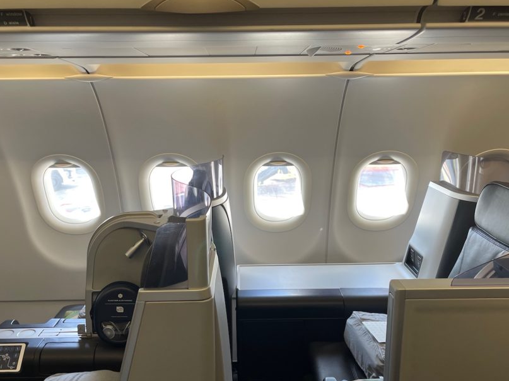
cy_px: 230
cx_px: 247
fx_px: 485
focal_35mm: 33
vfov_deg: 42.7
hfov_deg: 55.4
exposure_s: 1/100
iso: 80
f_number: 1.6
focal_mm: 5.1
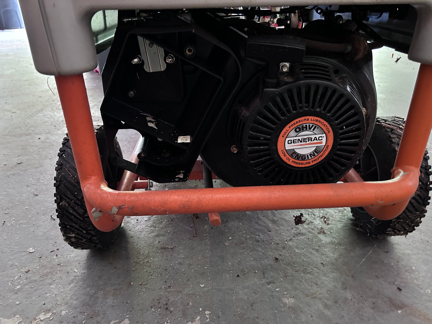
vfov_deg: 53.1
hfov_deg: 67.3
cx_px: 216
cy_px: 162
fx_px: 324
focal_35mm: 26
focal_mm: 5.7
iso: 640
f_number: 1.5
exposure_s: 1/30
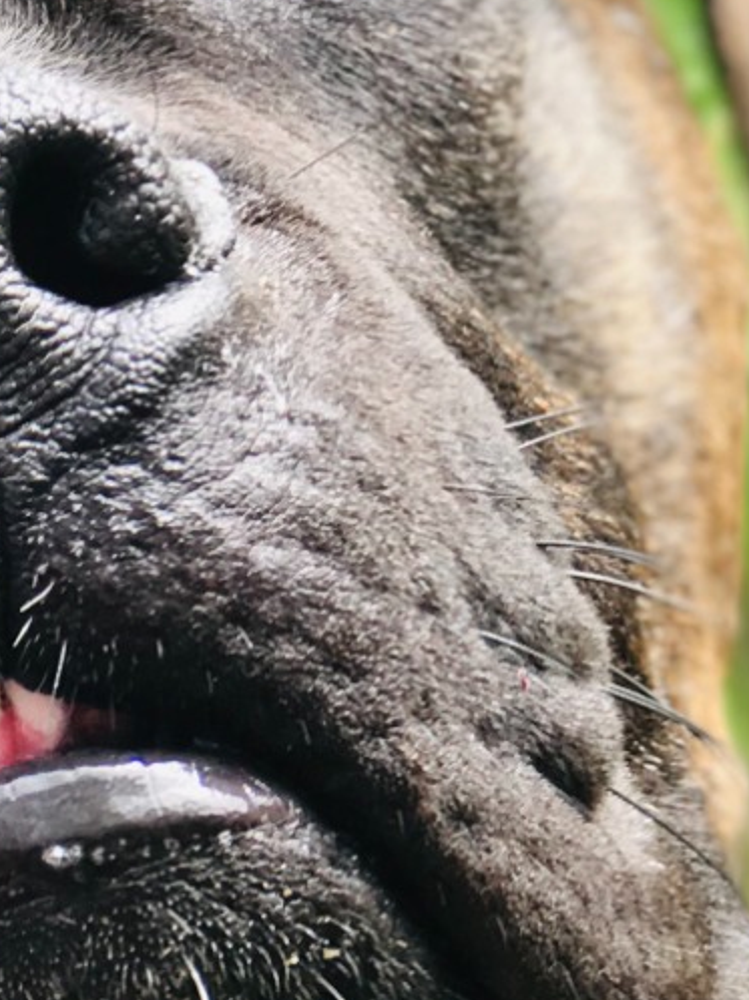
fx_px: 6612
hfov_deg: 6.4
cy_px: 1014
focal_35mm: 229
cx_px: -227
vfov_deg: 8.6
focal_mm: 6.6
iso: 20
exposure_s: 1/162
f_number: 2.8
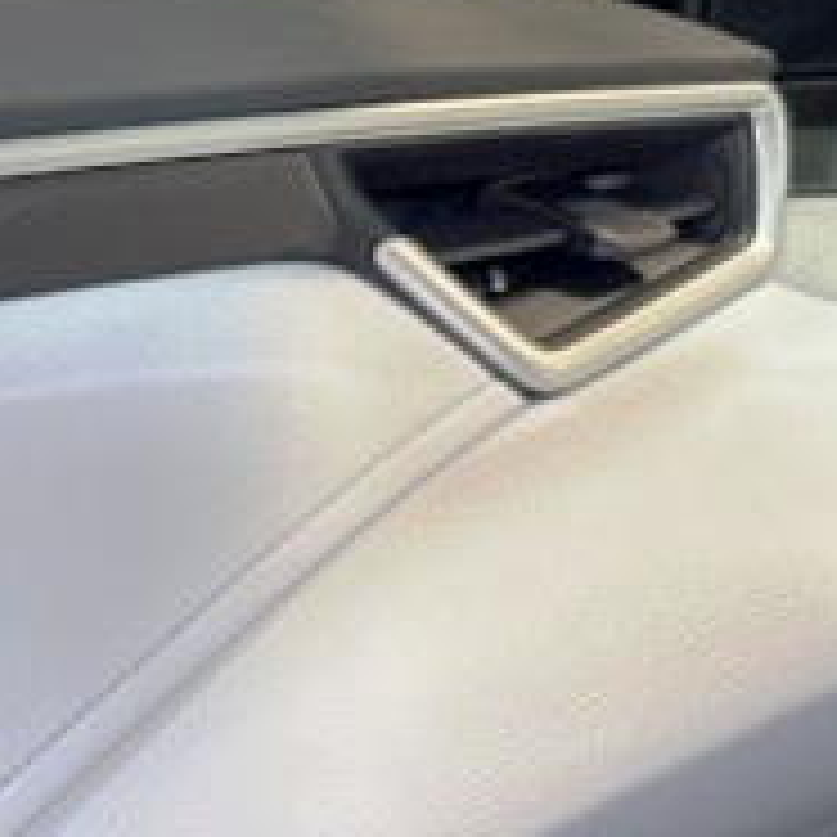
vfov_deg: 14.2
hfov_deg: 12.5
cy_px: 1161
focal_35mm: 117
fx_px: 3201
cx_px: -1012
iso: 320
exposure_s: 1/60
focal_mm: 6.86
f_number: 1.78
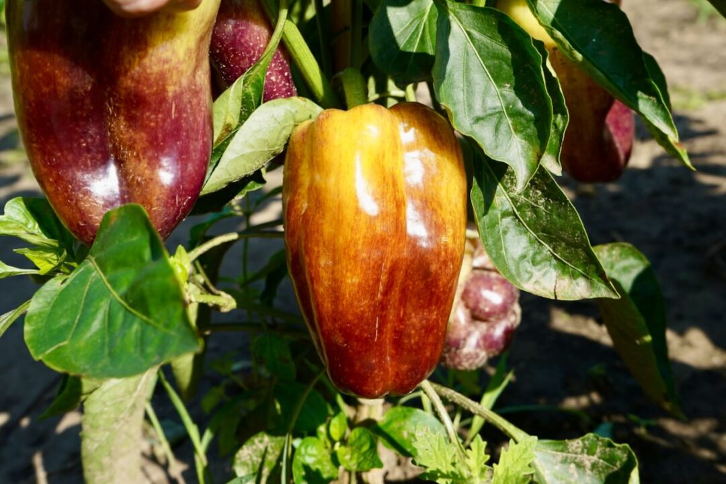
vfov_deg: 36.9
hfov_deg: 53.1
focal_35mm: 36
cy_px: 242
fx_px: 726
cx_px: 363
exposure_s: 1/200
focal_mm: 36
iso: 100
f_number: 7.1
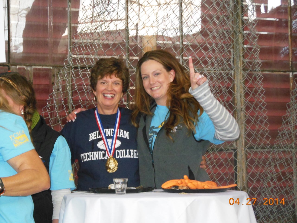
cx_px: 148
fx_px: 746
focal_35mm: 87
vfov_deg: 17.0
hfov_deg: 22.5
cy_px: 112
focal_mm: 15.5
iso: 800
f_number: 4.6
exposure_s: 1/60
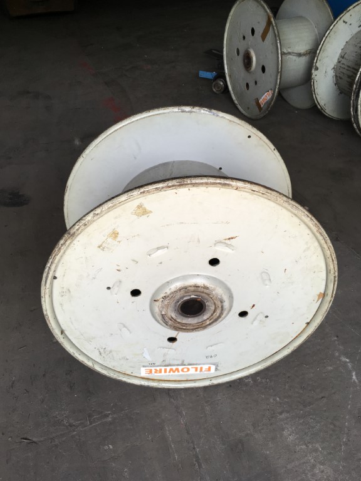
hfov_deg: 48.2
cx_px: 180
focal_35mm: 29
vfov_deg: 61.7
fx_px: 403
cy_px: 240
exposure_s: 1/120
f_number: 2.2
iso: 32
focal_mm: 4.15
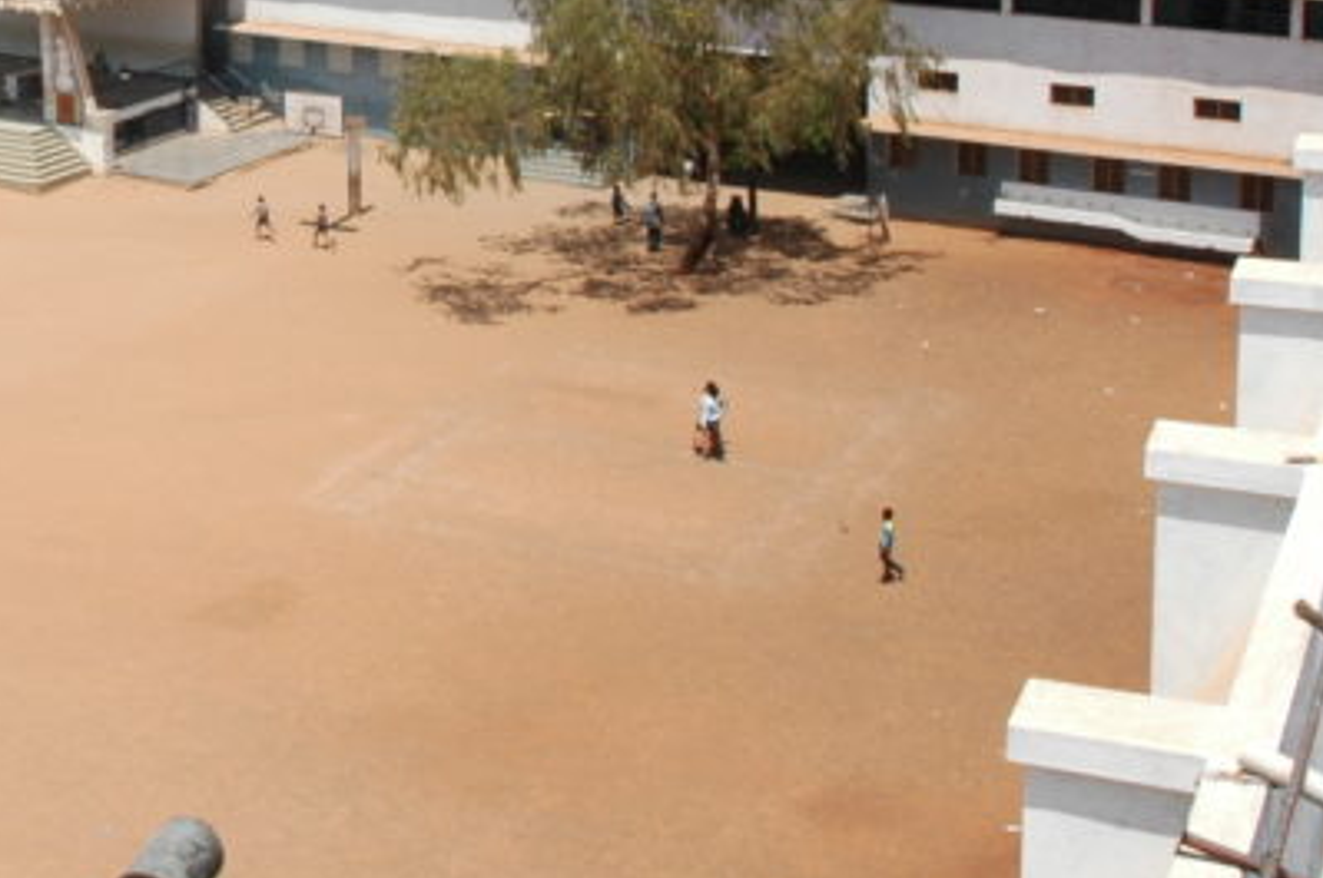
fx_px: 2973
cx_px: -99
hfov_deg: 23.7
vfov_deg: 16.3
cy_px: -71
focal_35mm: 81
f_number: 11
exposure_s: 1/200
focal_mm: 22
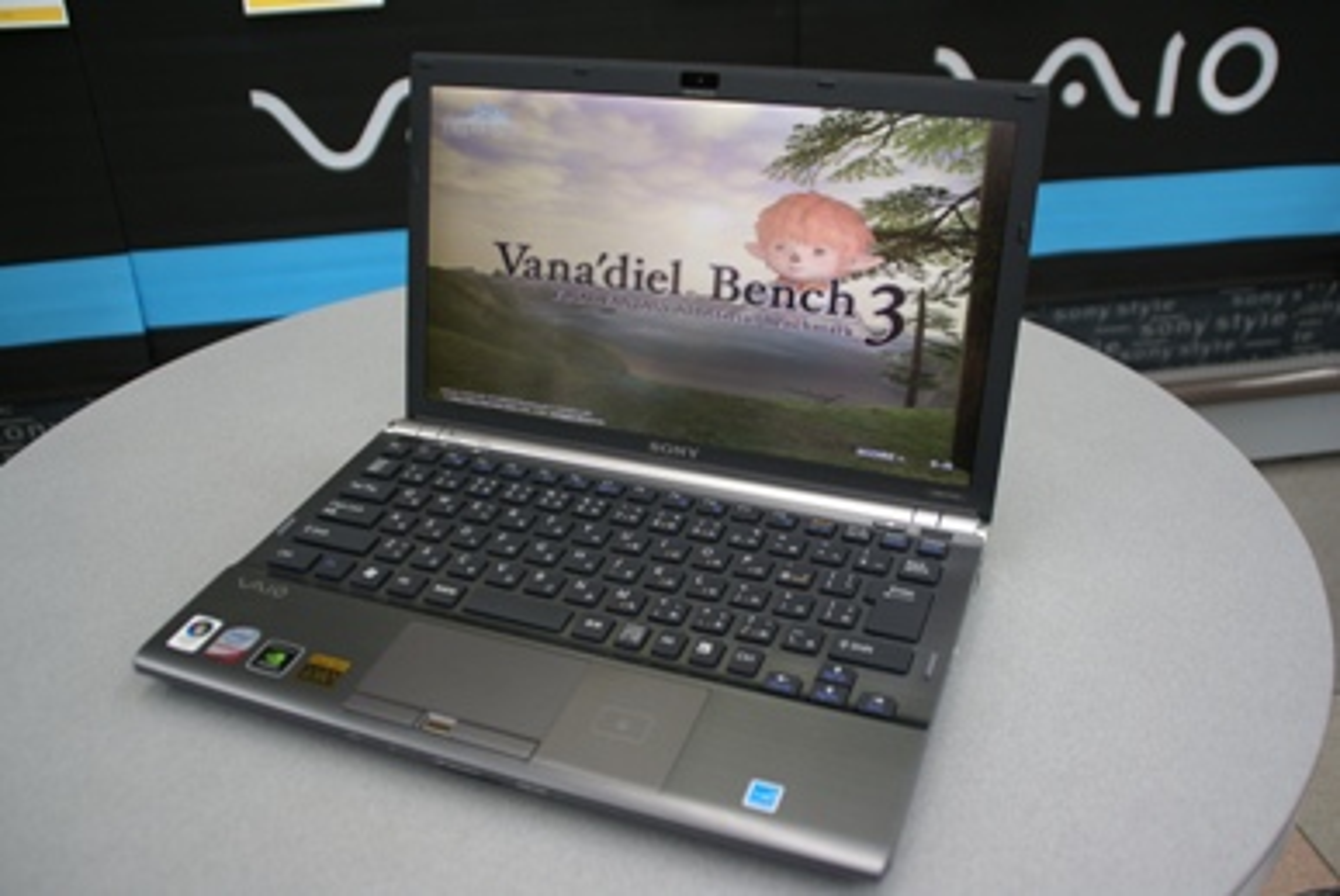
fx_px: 1230
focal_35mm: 33
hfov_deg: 57.2
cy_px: 448
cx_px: 670
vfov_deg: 40.1
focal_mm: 22
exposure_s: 1/40
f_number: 3.5
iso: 125
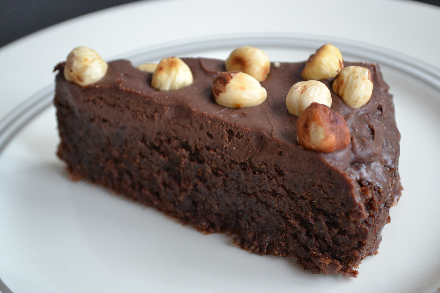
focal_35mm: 75
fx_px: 917
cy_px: 146
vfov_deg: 18.2
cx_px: 220
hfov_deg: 27.0
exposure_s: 1/60
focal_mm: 50
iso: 640
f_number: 5.6
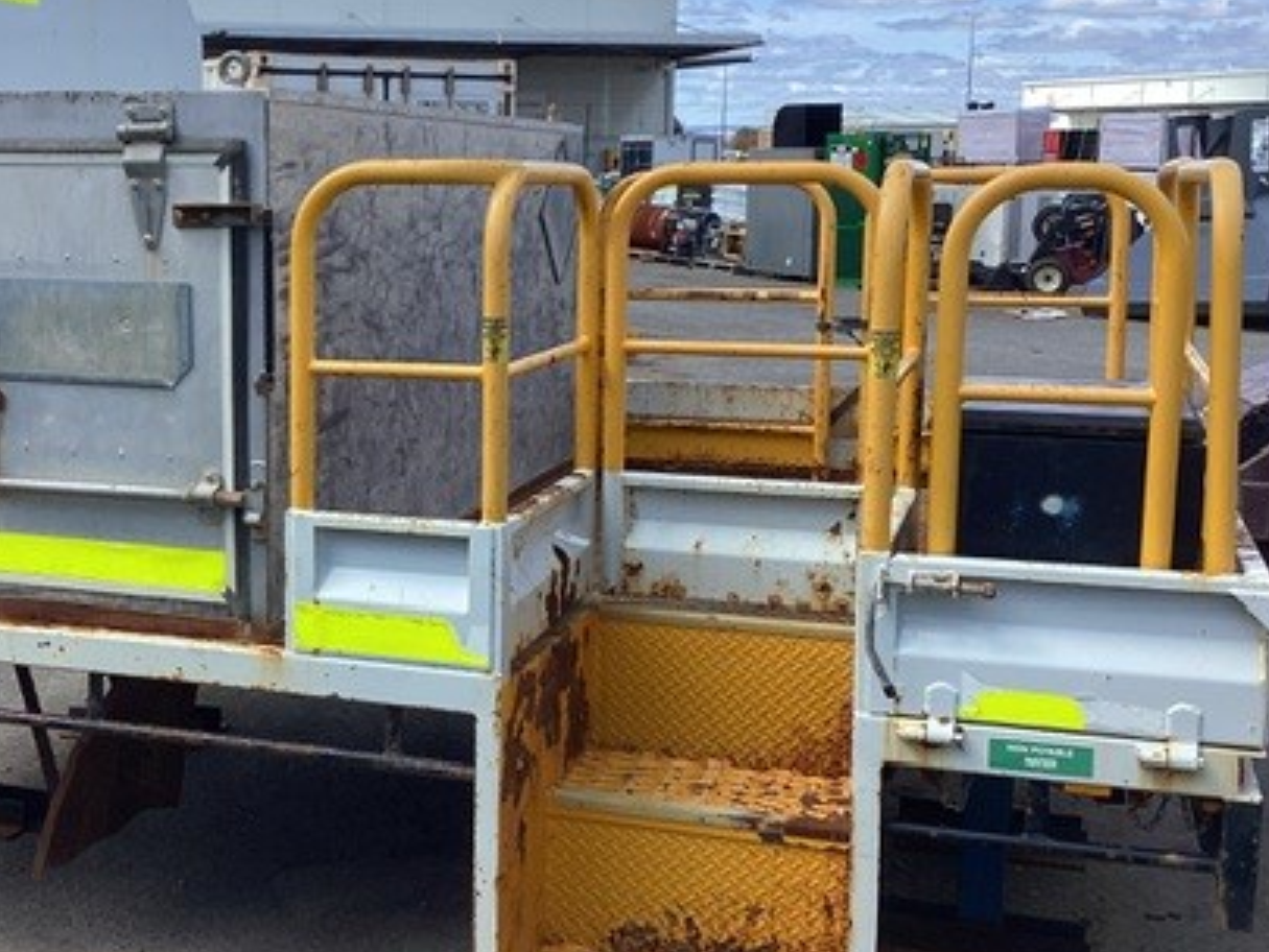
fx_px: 1797
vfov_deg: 29.7
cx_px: 385
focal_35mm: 49
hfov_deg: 38.3
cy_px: 429
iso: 25
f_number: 2.4
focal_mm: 3.3
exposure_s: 1/815
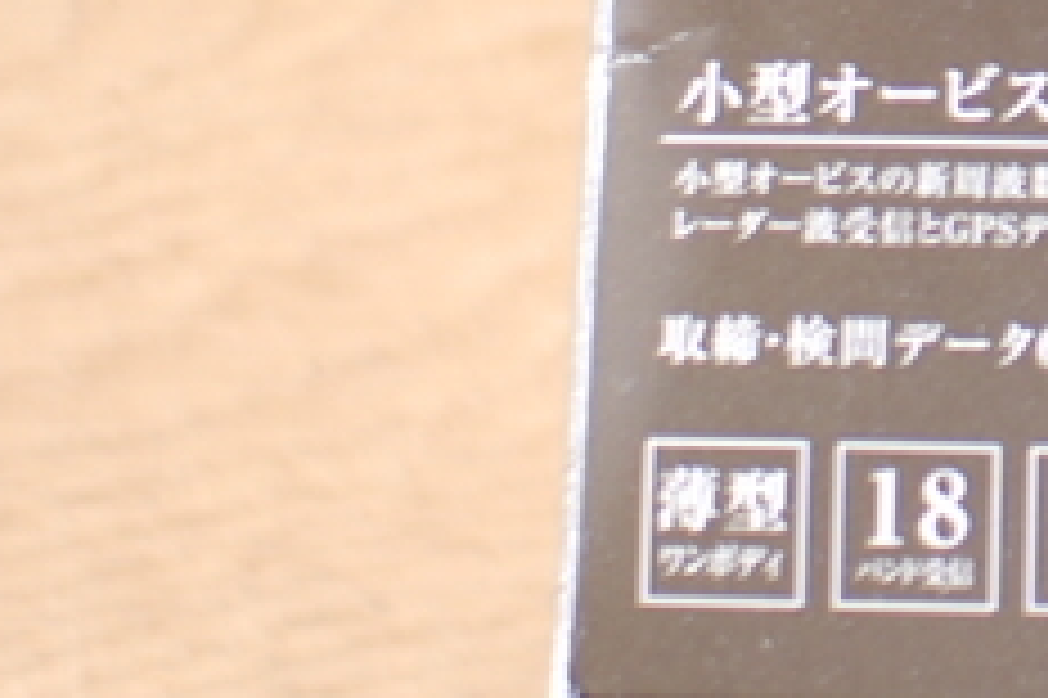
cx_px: 2235
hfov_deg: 8.3
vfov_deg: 5.8
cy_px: -574
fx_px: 6749
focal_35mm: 232
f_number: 1.4
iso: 100
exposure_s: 1/90
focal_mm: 30
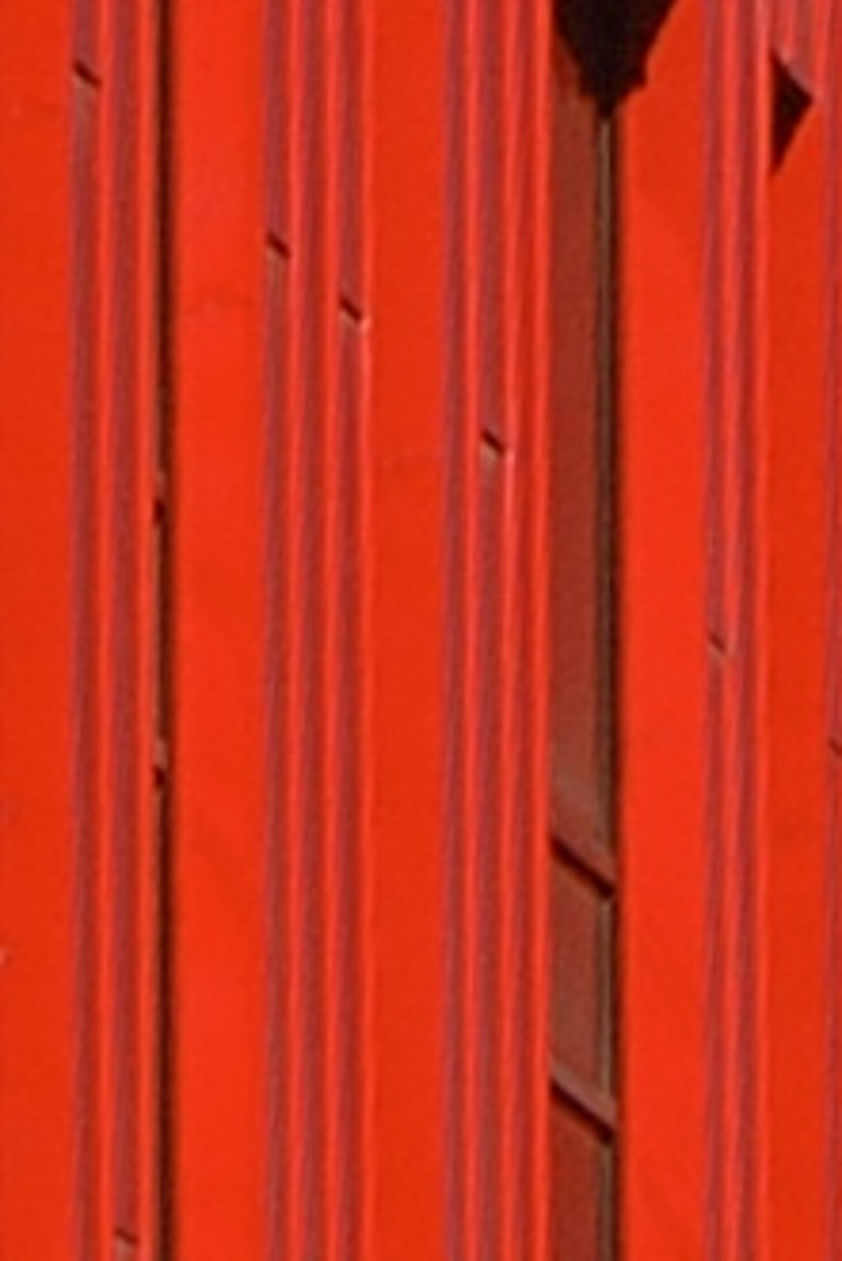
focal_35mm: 545
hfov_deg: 2.5
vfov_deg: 3.7
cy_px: 2503
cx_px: -1280
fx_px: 19099
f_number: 16
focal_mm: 40
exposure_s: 1/200
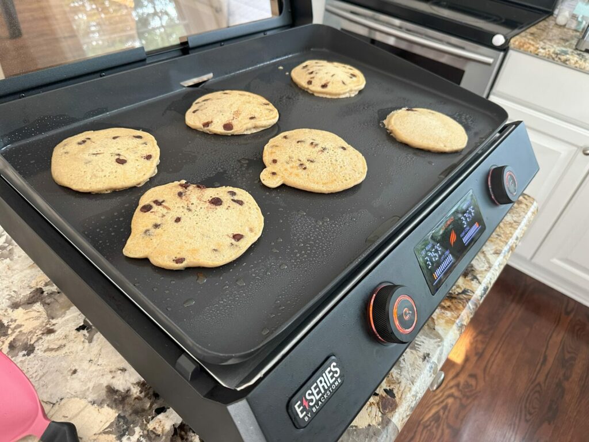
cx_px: 294
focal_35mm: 24
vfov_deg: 56.8
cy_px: 221
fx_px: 408
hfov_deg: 71.6
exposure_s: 1/60
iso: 320
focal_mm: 6.86
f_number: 1.78
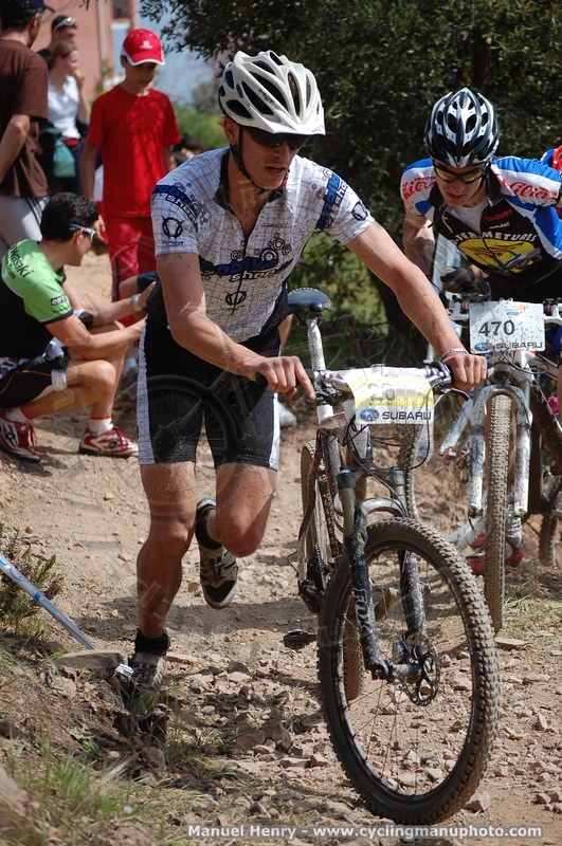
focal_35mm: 112
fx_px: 2642
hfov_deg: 12.1
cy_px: 423
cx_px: 281
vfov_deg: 18.2
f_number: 4.2
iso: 200
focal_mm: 75
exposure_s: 1/1000
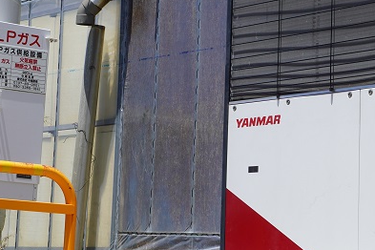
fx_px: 1287
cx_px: 269
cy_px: 78
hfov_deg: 16.5
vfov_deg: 11.1
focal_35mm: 124
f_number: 11
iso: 100
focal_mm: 27
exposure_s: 1/200
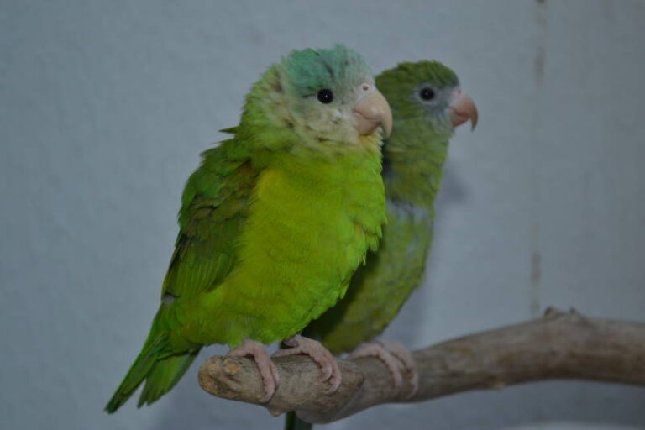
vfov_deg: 16.6
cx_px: 322
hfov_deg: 24.6
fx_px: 1478
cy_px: 215
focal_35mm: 82
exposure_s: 1/60
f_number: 5.6
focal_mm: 55
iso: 500
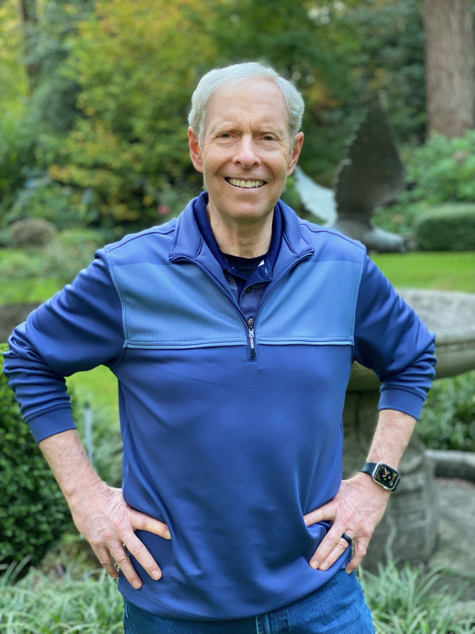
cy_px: 317
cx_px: 238
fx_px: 951
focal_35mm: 52
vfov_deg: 36.8
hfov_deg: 28.0
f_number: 2
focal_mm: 6
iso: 160
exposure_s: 1/122
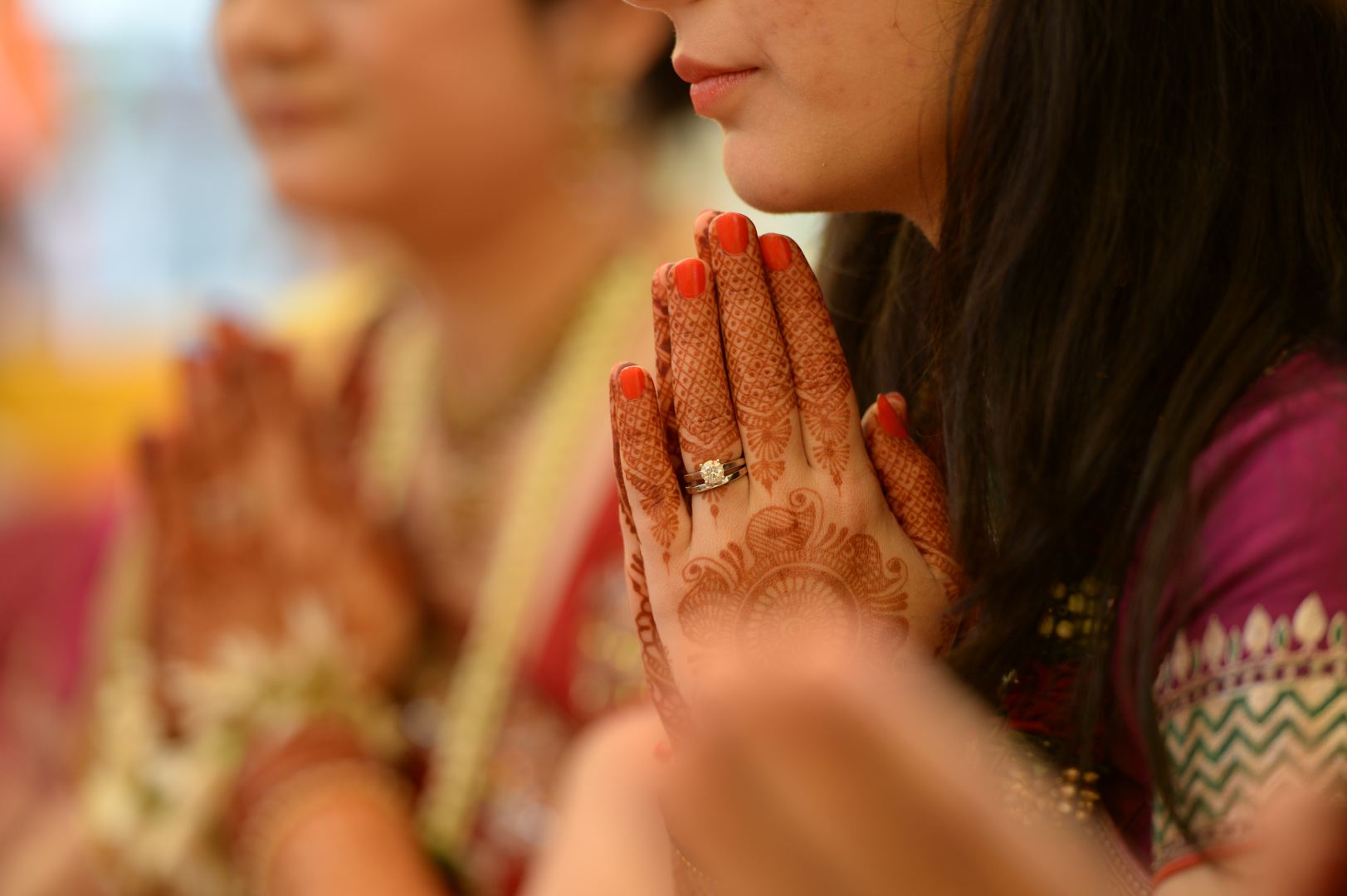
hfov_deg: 10.3
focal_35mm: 200
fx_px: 7478
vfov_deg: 6.9
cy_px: 448
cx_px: 674
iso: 400
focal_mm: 200
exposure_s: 1/400
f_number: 3.2
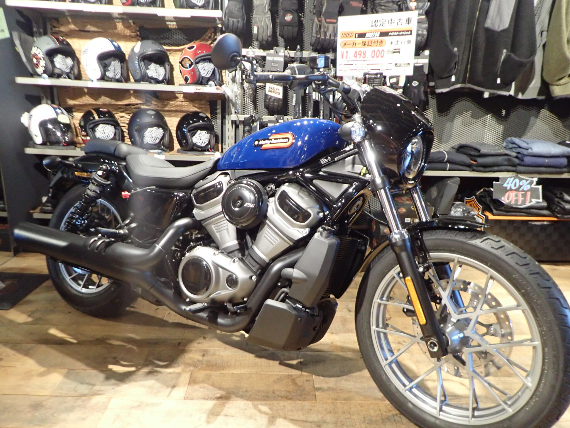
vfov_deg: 54.9
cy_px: 214
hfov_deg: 69.4
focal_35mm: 25
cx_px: 285
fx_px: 412
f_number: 2
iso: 640
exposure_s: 1/50
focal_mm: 4.5
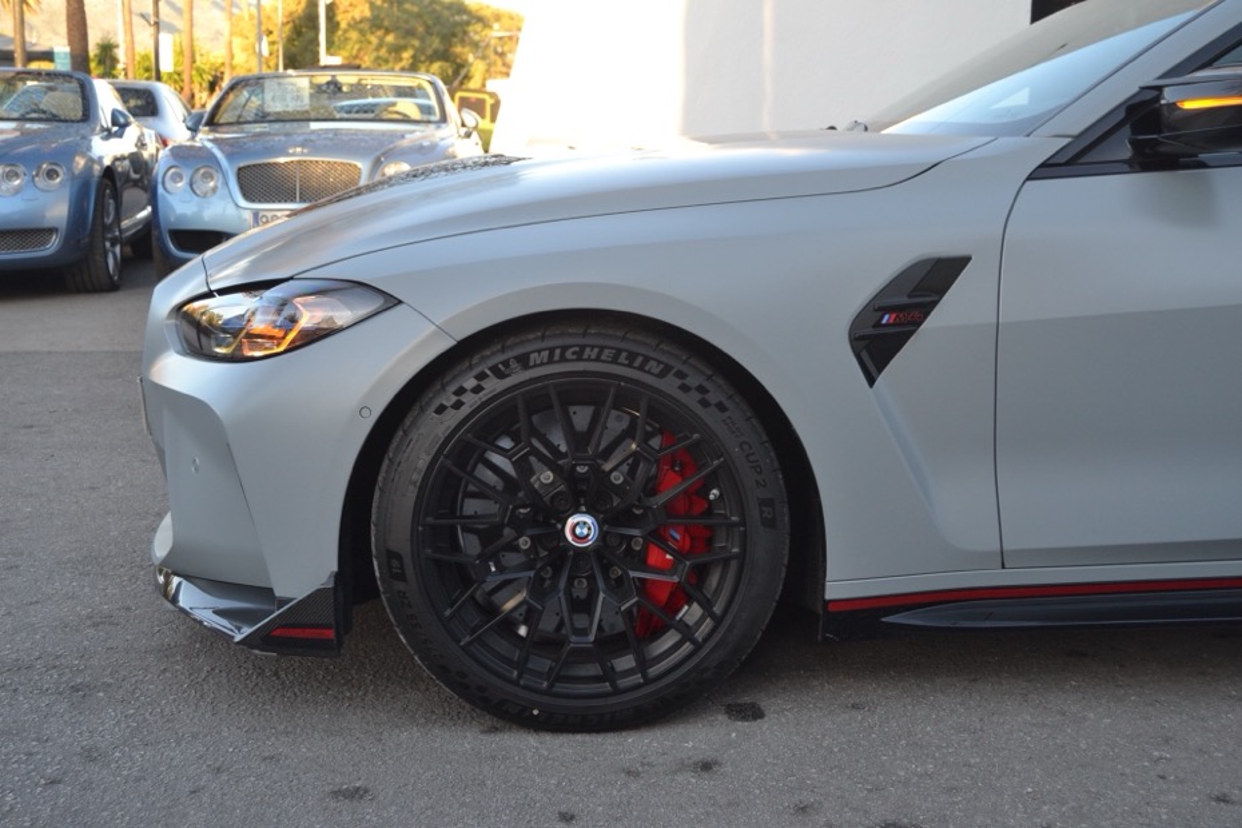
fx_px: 1604
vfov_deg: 28.9
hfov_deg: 42.3
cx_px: 621
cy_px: 414
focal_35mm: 46
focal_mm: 31
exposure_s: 1/125
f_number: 5.6
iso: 360
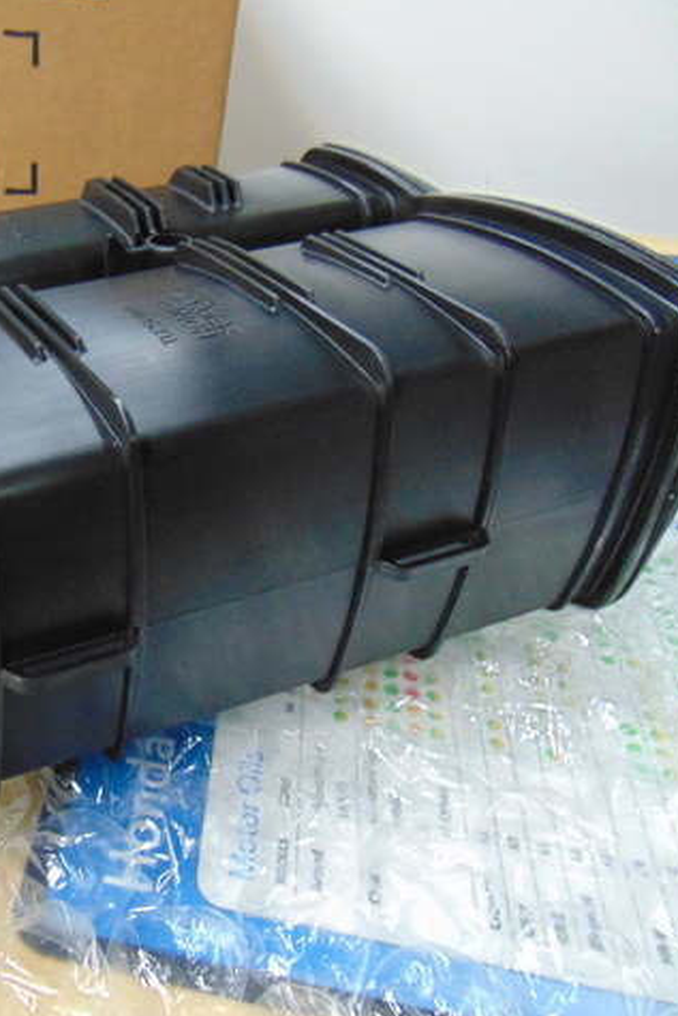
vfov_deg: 54.4
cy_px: 507
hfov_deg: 35.5
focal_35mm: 35
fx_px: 988
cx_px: 58
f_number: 3
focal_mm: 4.5
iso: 400
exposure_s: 1/30
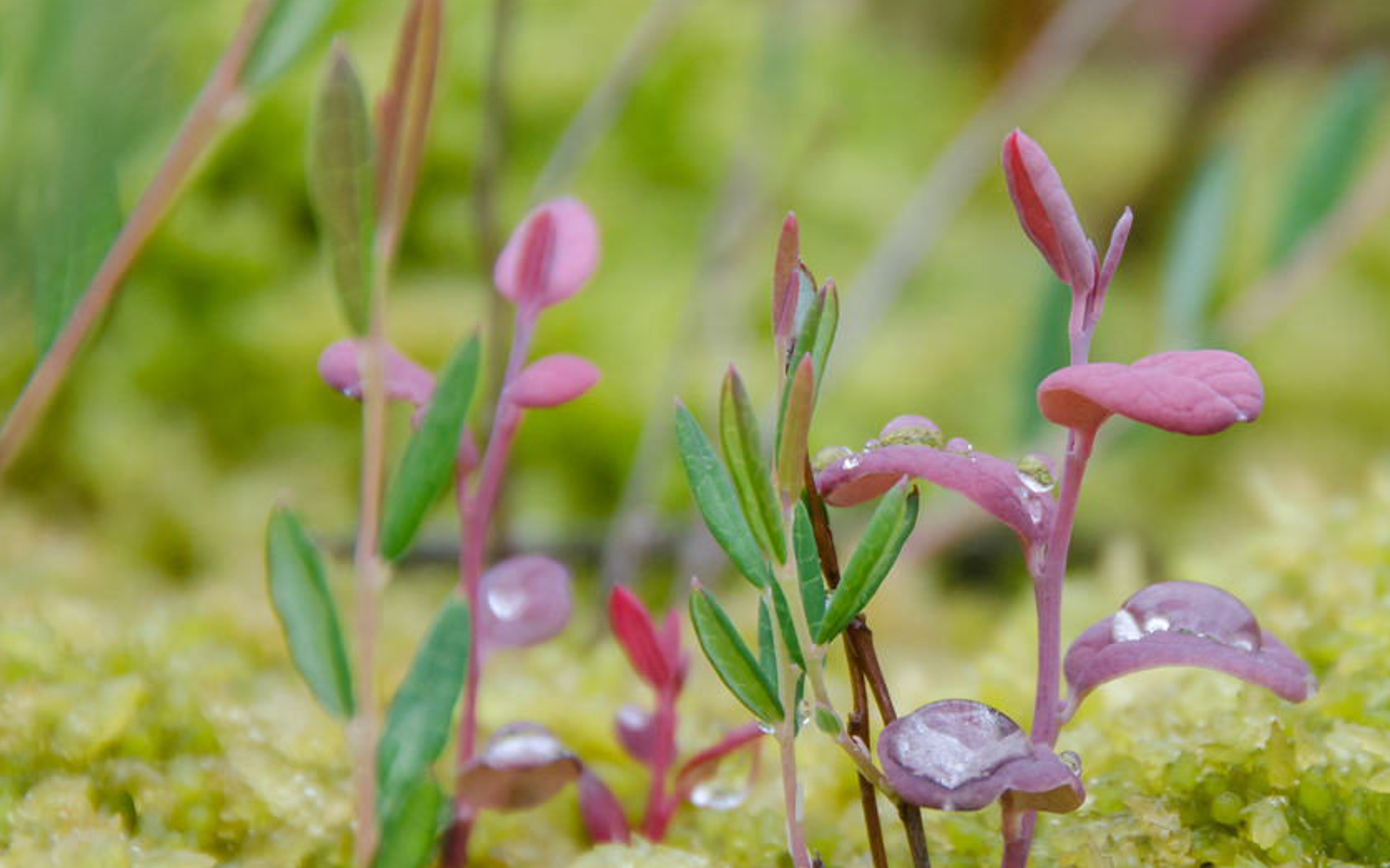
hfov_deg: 5.8
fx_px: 13637
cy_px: 483
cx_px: 779
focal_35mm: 360
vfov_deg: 3.6
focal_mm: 200
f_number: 9
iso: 800
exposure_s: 1/320
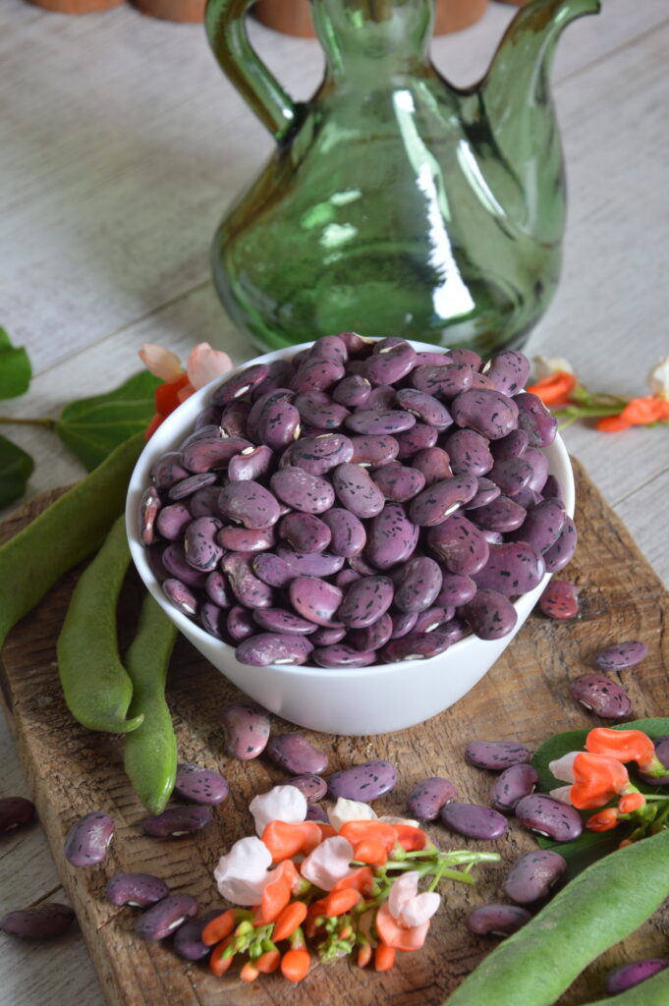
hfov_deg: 12.2
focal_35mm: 112
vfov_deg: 18.2
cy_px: 503
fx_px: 3141
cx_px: 334
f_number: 9
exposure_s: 1/160
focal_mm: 75
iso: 400
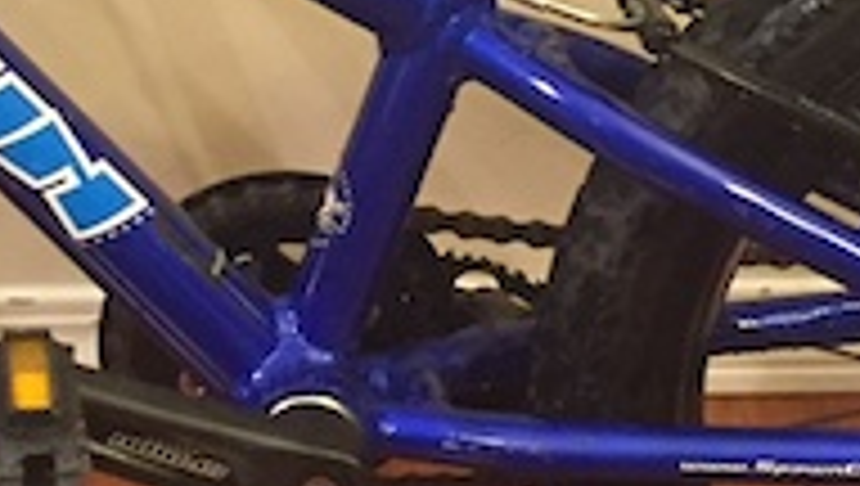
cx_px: 104
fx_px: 3014
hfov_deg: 16.1
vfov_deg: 9.2
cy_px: 22
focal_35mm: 132
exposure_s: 1/17
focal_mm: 4.15
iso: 250
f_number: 2.2
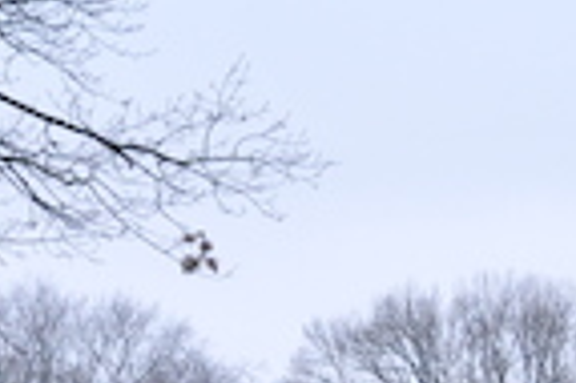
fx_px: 5002
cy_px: 841
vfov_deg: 4.3
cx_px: 213
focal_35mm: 313
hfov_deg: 6.6
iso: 1600
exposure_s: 1/125
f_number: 5.6
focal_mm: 56
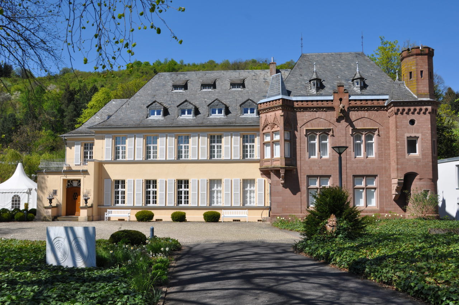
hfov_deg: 57.3
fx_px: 420
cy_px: 152
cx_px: 230
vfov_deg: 39.9
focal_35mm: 33
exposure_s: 1/400
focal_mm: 22
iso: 200
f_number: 10
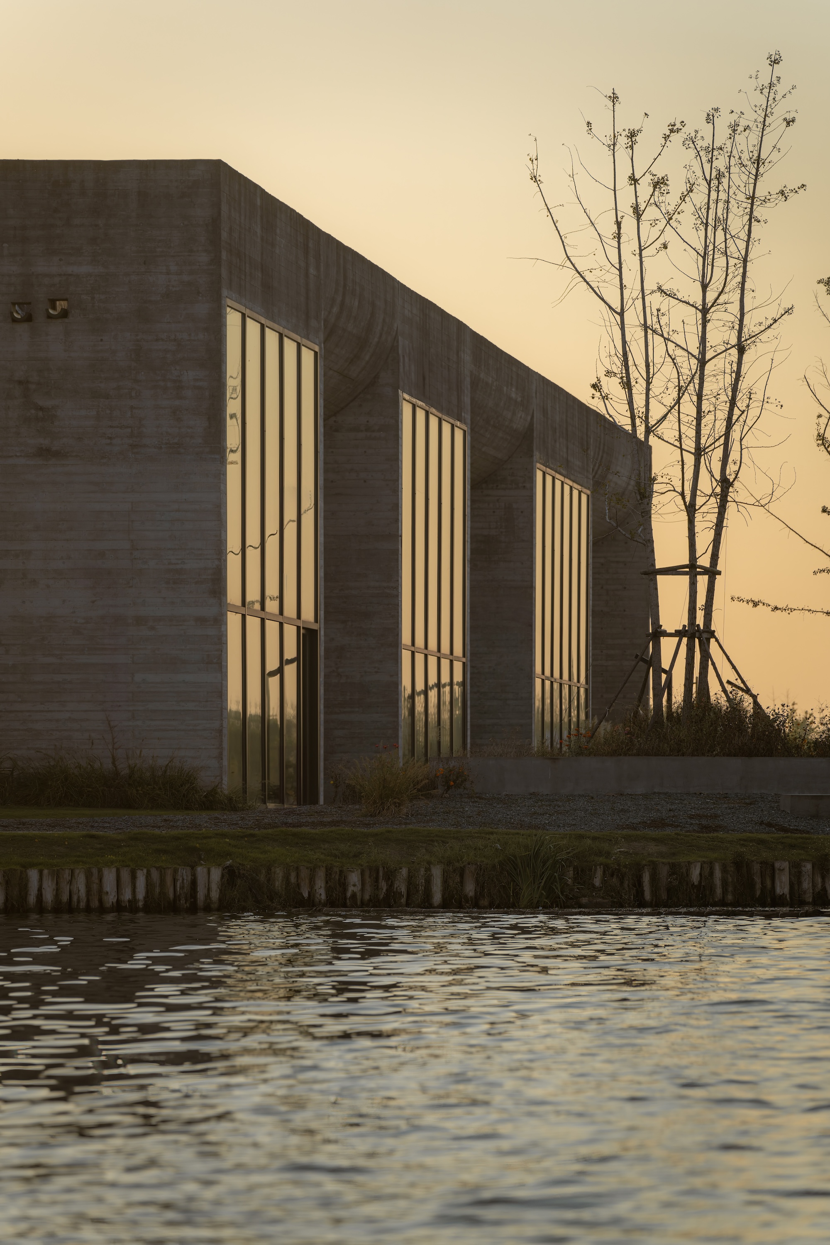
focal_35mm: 129
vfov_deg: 15.9
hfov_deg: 10.6
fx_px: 4461
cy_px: 622
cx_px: 415
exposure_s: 1/1000
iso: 100
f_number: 4
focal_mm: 129
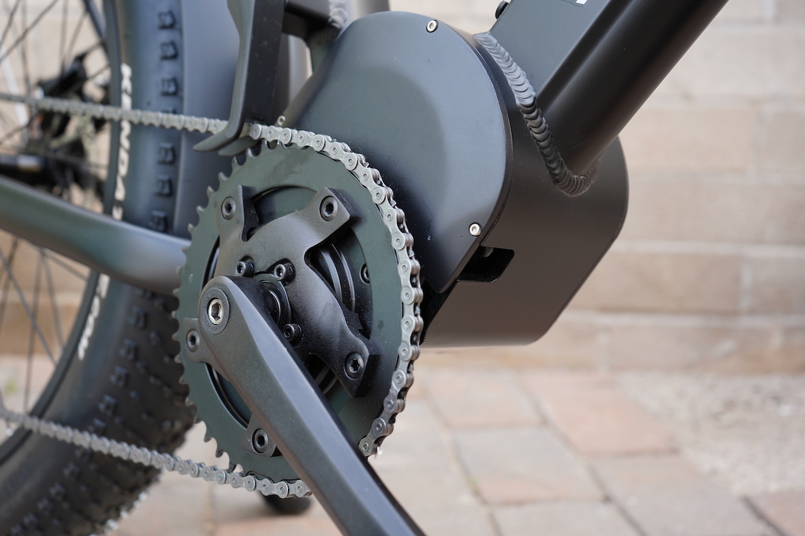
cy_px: 268
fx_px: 894
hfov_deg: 48.5
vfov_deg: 33.4
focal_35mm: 40
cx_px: 402
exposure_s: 1/160
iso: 250
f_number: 4
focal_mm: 40
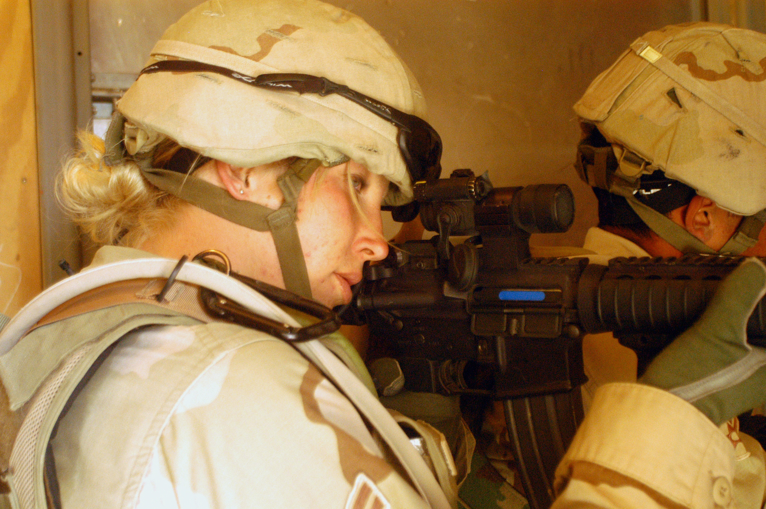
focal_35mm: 52
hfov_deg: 37.9
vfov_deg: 25.7
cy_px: 254
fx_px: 1116
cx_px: 383
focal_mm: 35
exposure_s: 1/100
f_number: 4
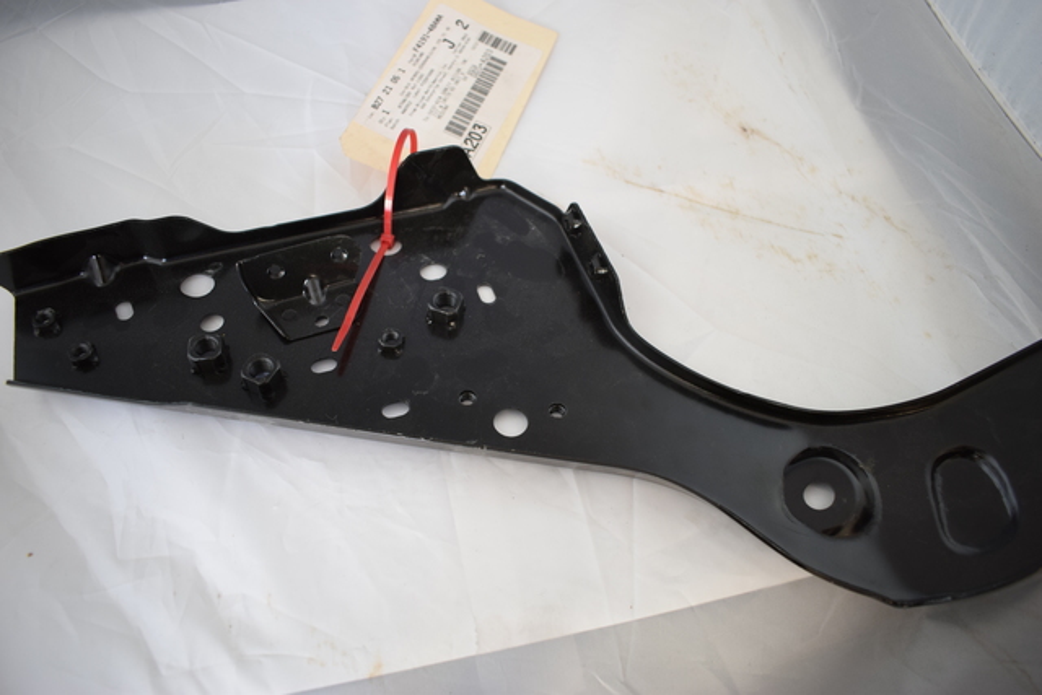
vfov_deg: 48.0
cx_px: 521
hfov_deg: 67.4
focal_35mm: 27
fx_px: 782
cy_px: 348
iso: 560
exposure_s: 1/60
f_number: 4
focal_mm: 18
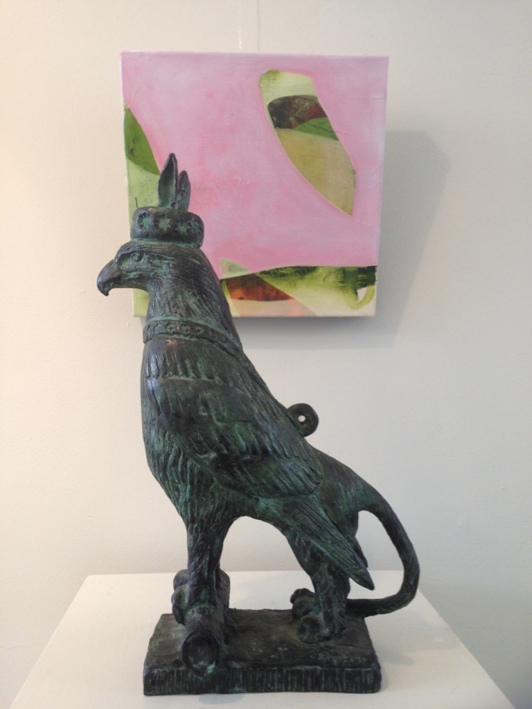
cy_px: 354
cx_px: 266
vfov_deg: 55.4
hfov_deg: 42.9
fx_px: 676
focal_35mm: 33
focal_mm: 4.12
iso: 50
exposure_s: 1/20
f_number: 2.4
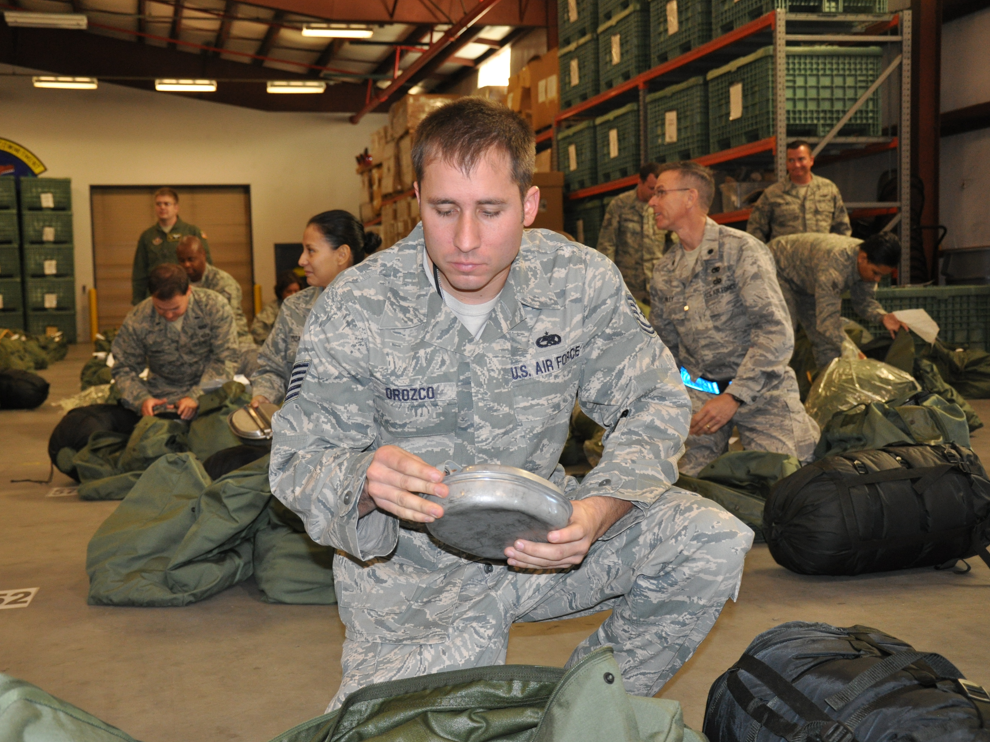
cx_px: 465
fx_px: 1230
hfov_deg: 43.8
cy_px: 375
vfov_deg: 33.6
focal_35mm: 43
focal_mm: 26
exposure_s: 1/60
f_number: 4
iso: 800
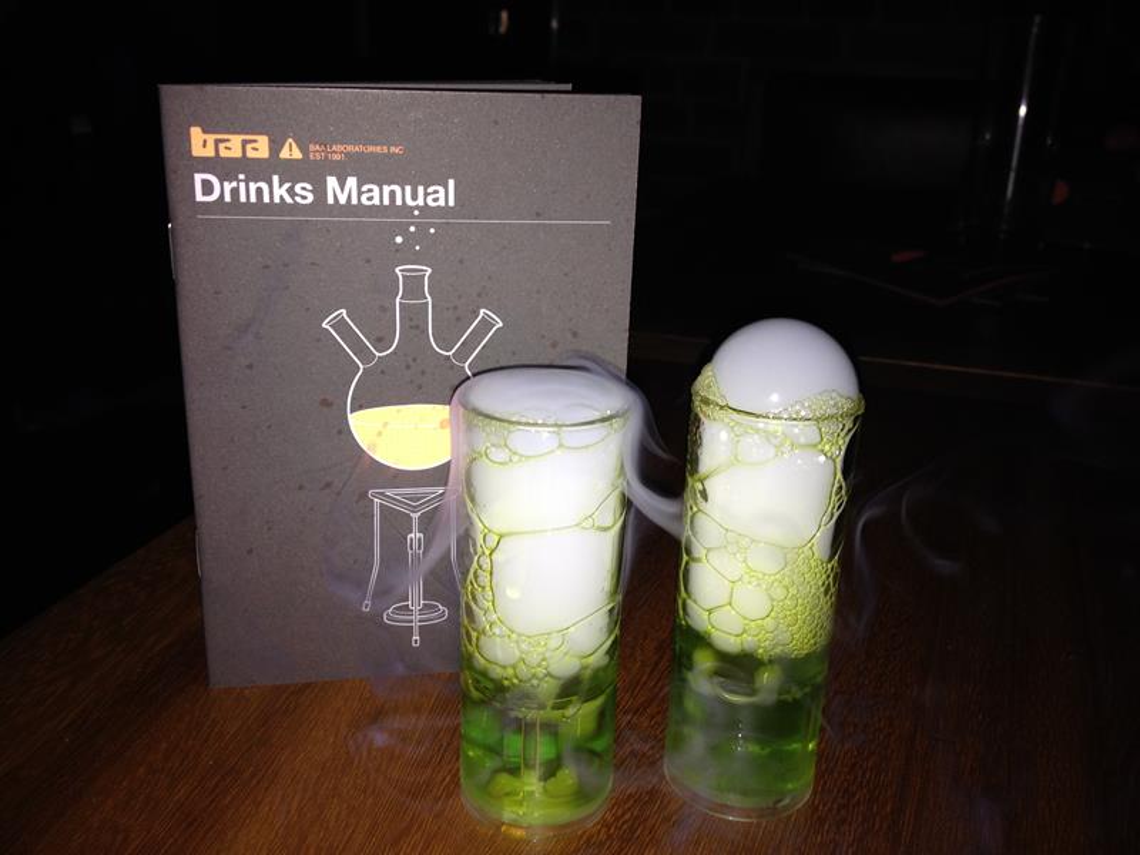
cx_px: 570
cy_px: 428
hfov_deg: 52.6
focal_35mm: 35
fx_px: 1153
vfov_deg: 40.7
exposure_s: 1/39
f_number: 2.4
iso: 50
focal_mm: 4.28
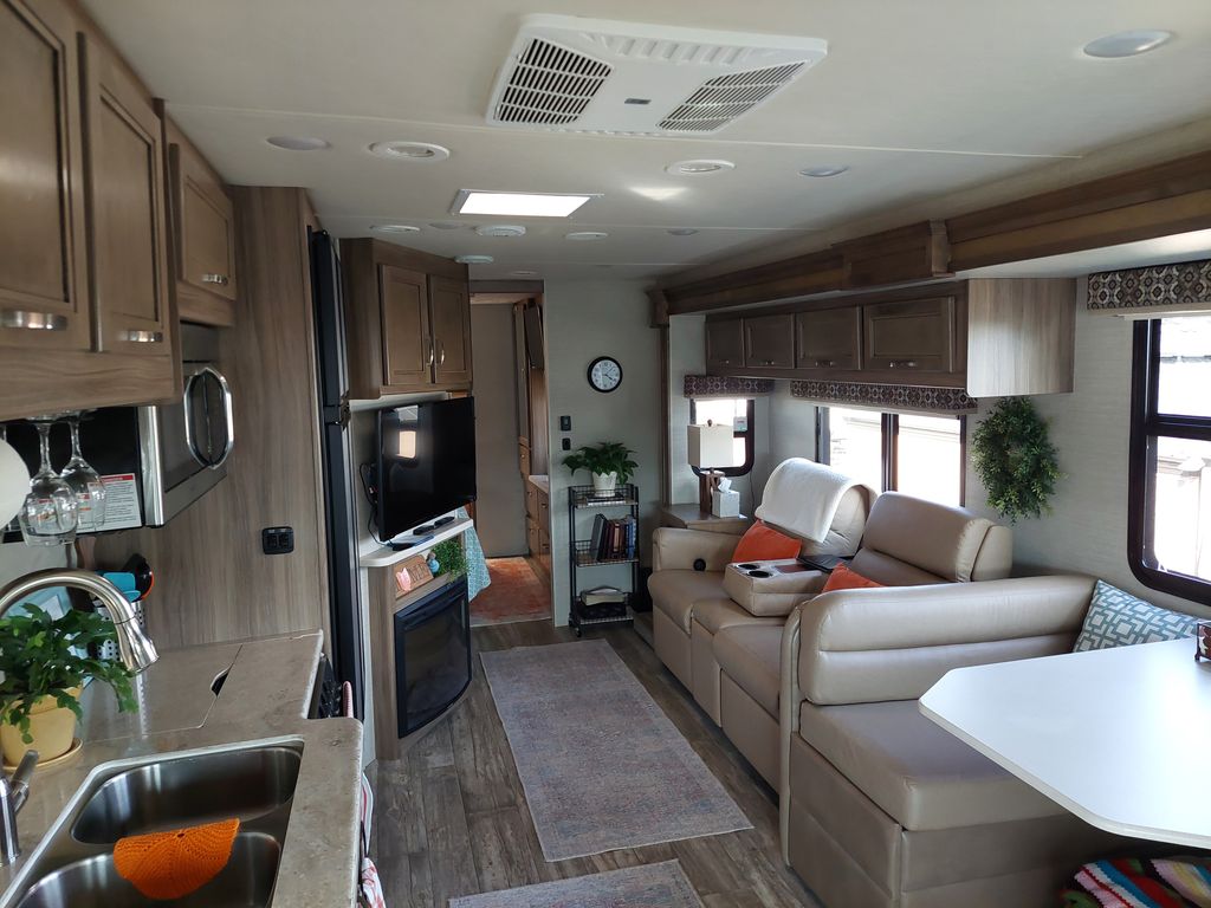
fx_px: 840
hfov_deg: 71.6
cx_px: 606
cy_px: 454
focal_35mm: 24
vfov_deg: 56.8
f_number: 1.8
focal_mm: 5.23
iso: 320
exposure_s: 1/60
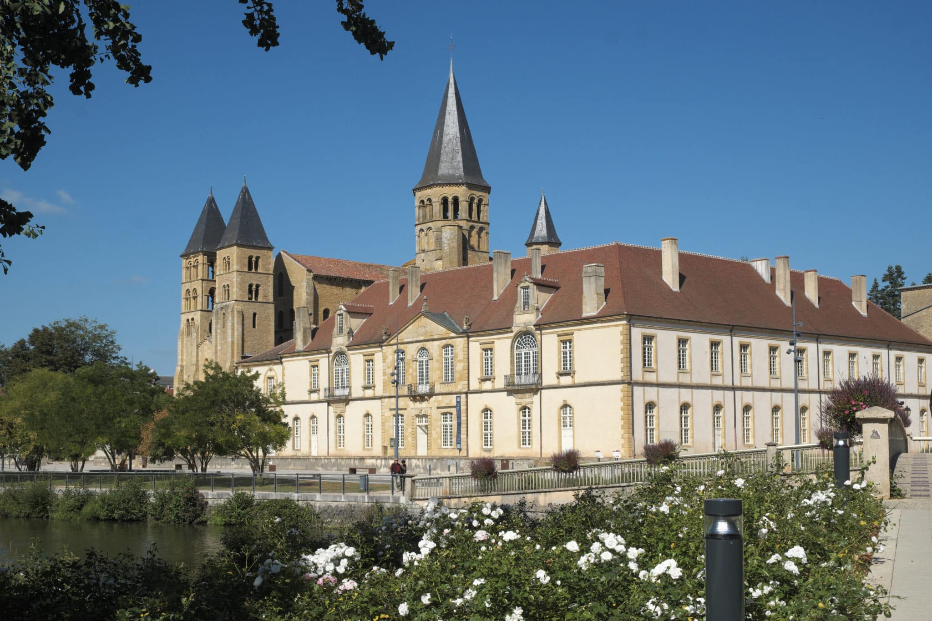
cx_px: 466
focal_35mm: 45
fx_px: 1165
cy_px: 310
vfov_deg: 29.9
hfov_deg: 43.6
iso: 200
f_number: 13
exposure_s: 1/320
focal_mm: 30.2
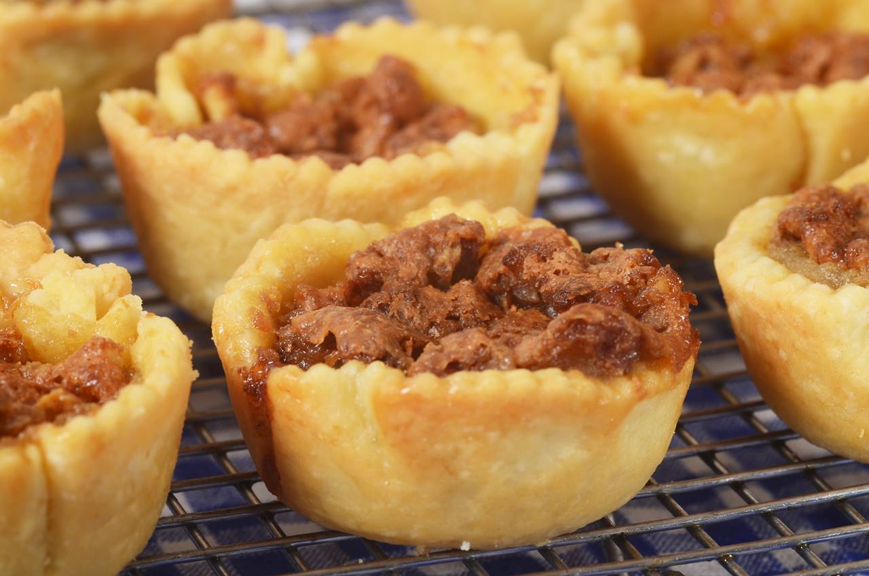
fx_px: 3794
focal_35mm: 158
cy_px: 288
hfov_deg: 13.1
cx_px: 434
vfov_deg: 8.7
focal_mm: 105
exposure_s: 1/100
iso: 100
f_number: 8
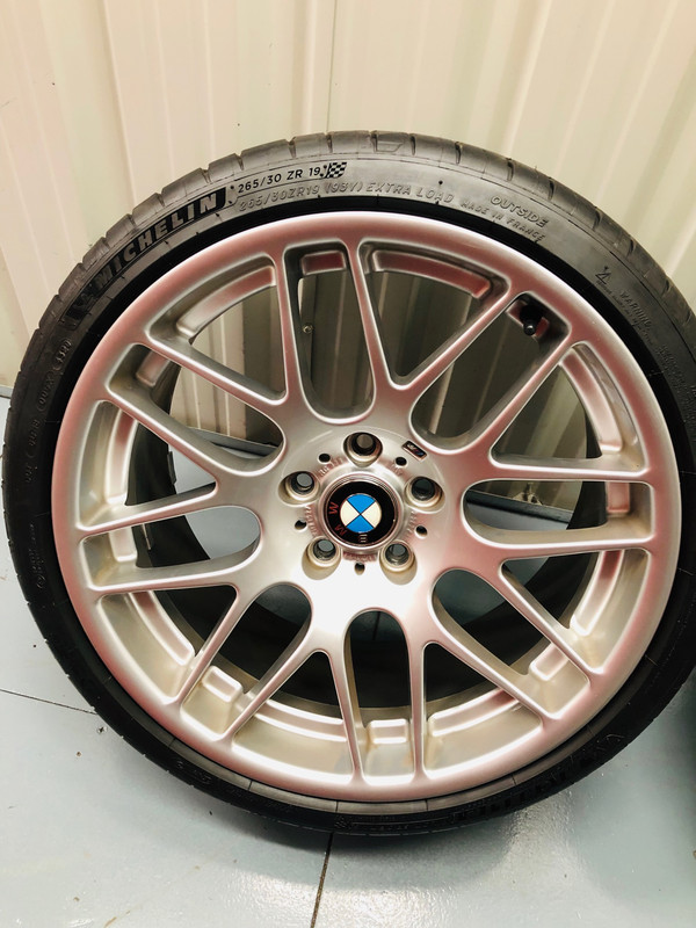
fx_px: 751
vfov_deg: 63.4
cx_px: 348
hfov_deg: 49.7
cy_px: 464
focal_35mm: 28
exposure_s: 1/17
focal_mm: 3.99
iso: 80
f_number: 1.8
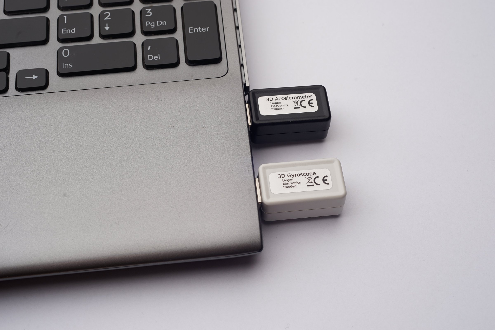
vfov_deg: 27.0
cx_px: 248
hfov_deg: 39.6
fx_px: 687
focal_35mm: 50
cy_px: 165
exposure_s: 1/200
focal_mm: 50
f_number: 11
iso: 100
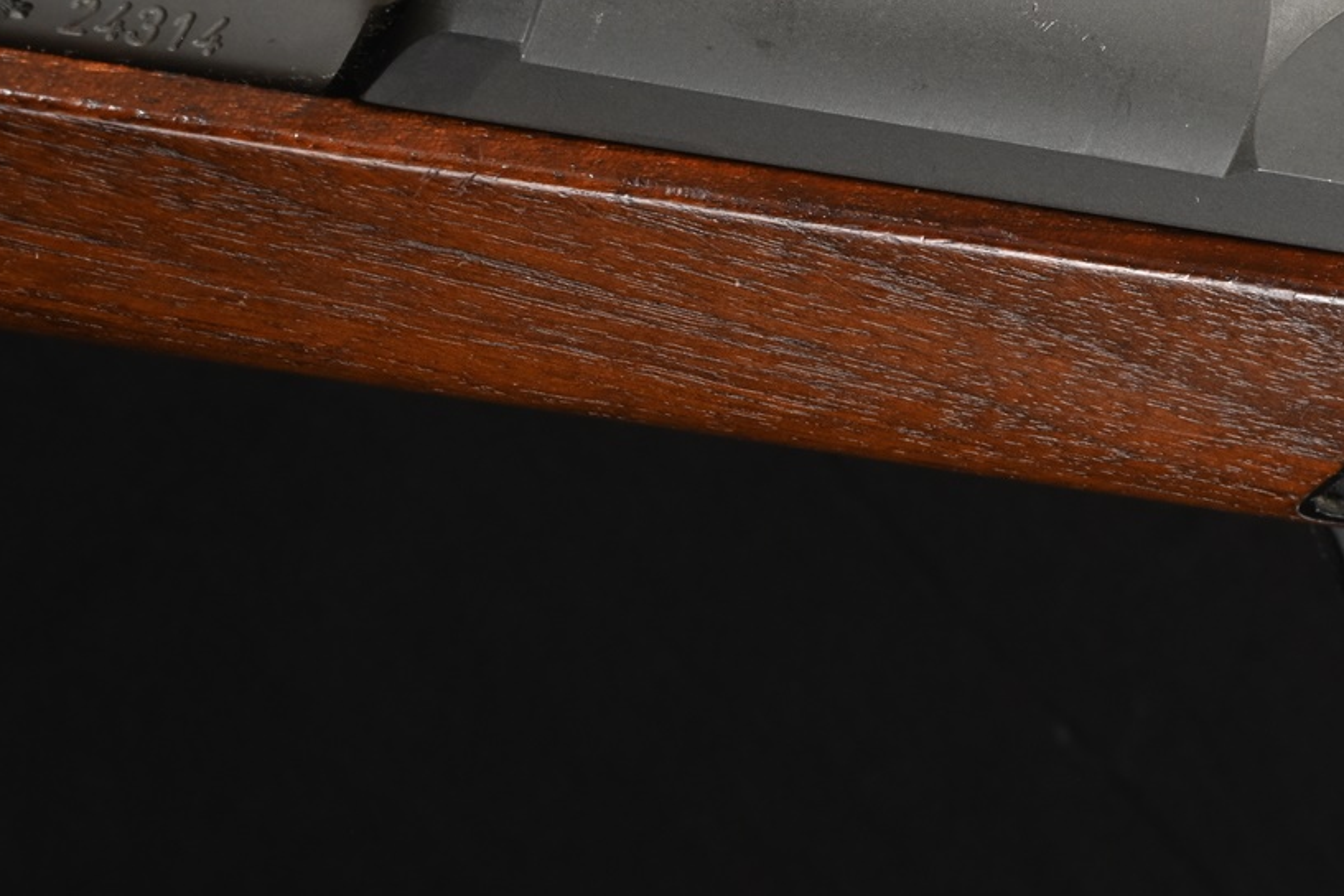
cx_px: 1239
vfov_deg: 11.1
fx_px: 4592
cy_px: 172
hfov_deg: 16.4
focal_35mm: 123
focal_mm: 49
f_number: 22
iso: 400
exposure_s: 1/60
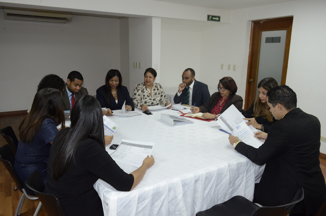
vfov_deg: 47.7
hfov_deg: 67.5
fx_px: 244
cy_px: 108
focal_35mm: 27
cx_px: 163
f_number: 5.6
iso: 1600
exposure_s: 1/160
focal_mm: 18
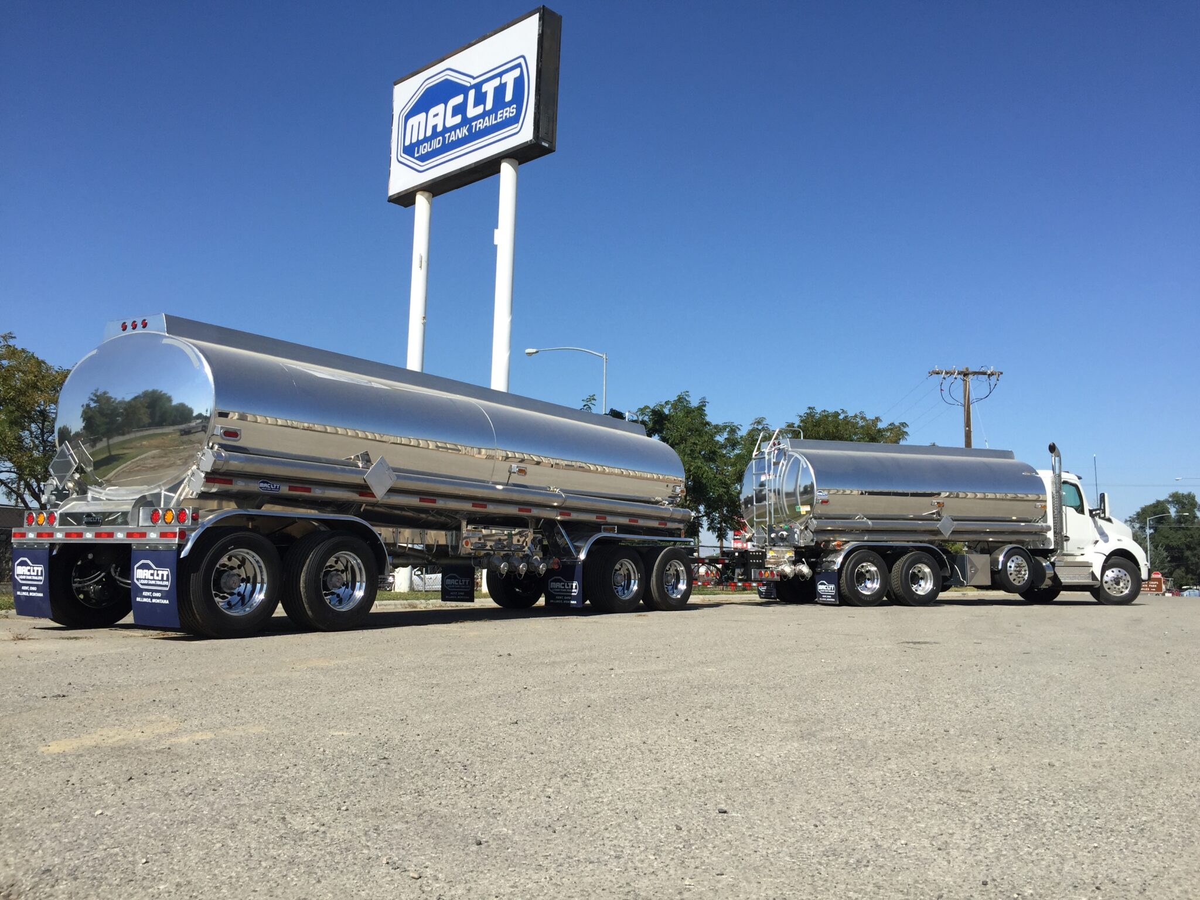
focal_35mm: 29
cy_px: 450
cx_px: 600
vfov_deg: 48.2
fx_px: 1005
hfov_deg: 61.7
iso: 32
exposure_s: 1/1980
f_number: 2.2
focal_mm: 4.15
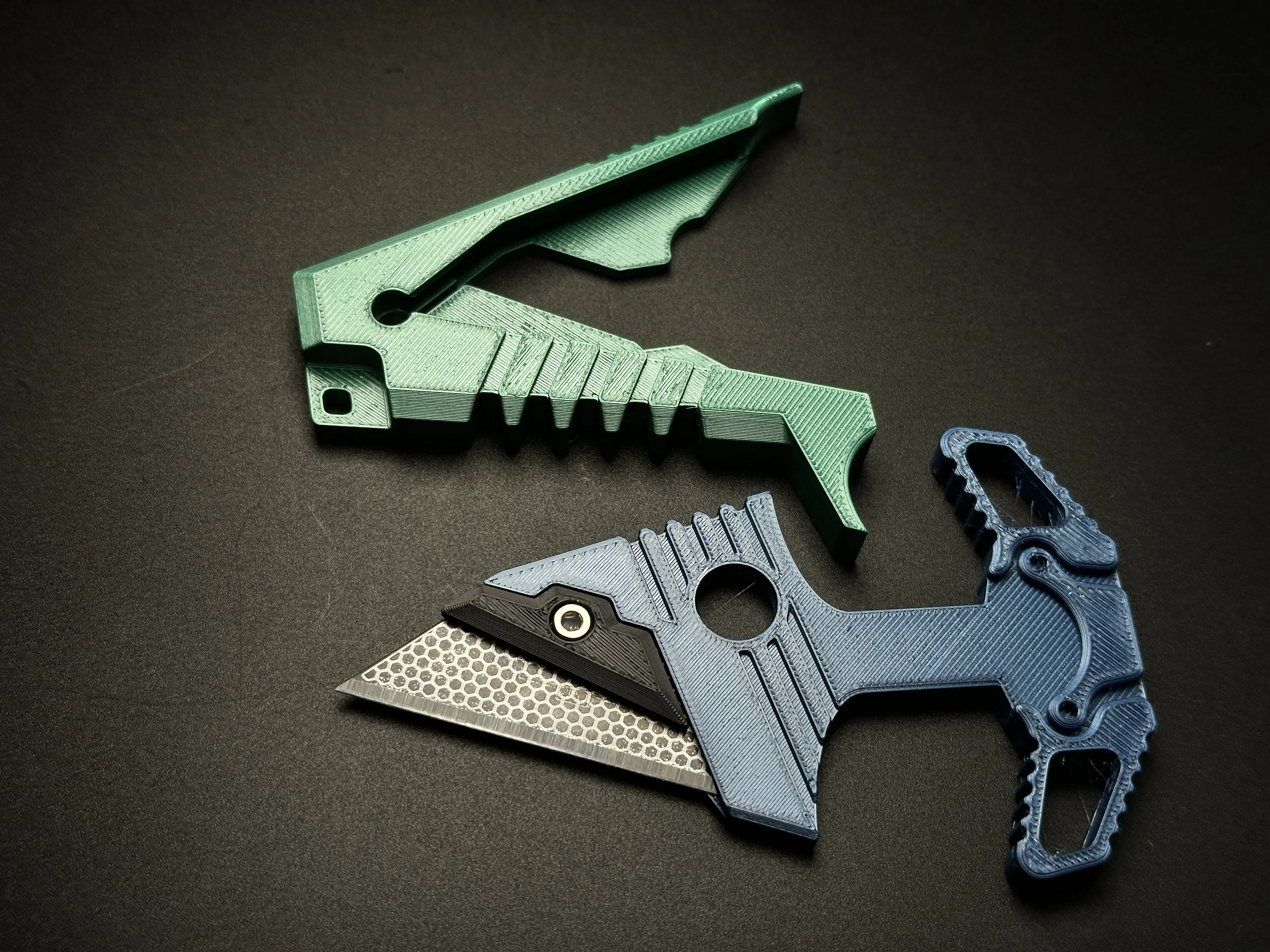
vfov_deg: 30.3
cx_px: 635
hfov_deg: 39.7
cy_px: 476
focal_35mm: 48
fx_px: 1761
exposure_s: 1/1120
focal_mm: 6.86
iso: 64
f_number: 1.78
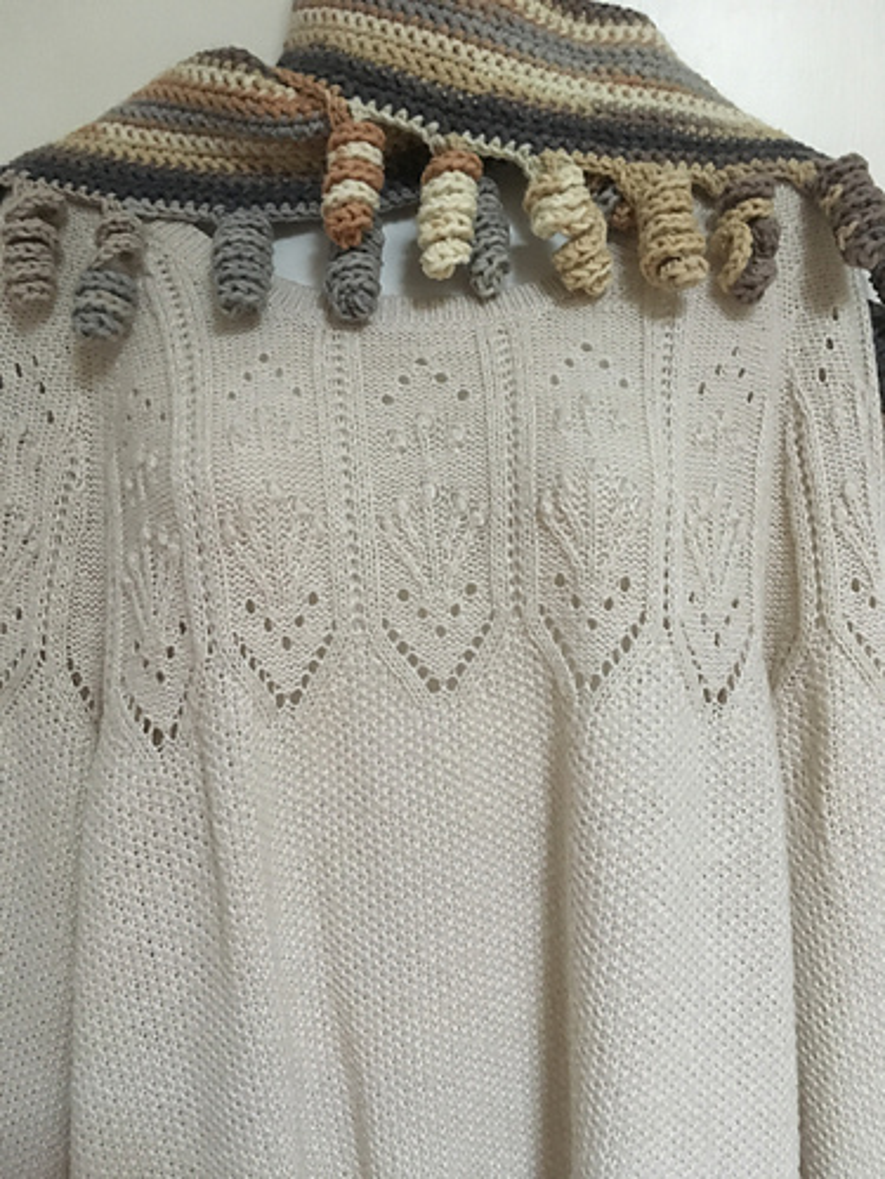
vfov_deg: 61.7
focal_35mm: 29
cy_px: 590
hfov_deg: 48.2
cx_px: 442
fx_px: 989
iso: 200
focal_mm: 4.15
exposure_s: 1/17
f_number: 2.2
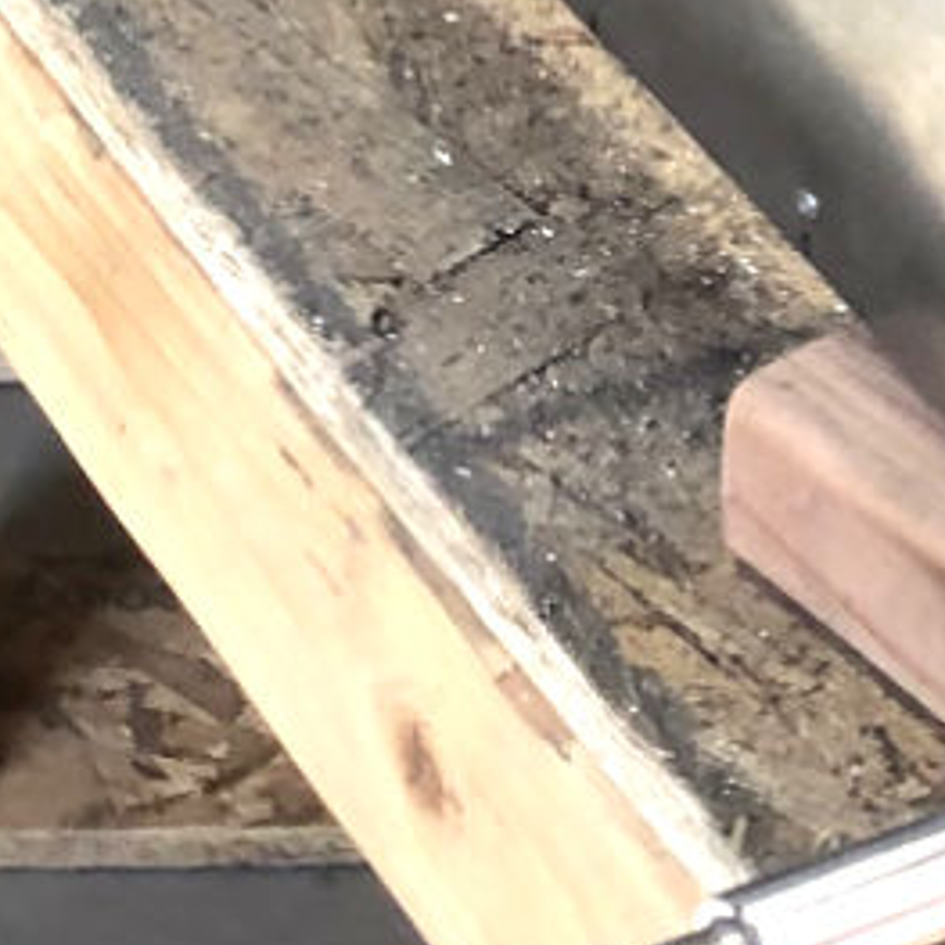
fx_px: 5807
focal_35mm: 188
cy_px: -1991
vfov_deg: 7.9
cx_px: 119
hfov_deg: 9.3
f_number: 1.8
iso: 25
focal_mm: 4
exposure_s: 1/40
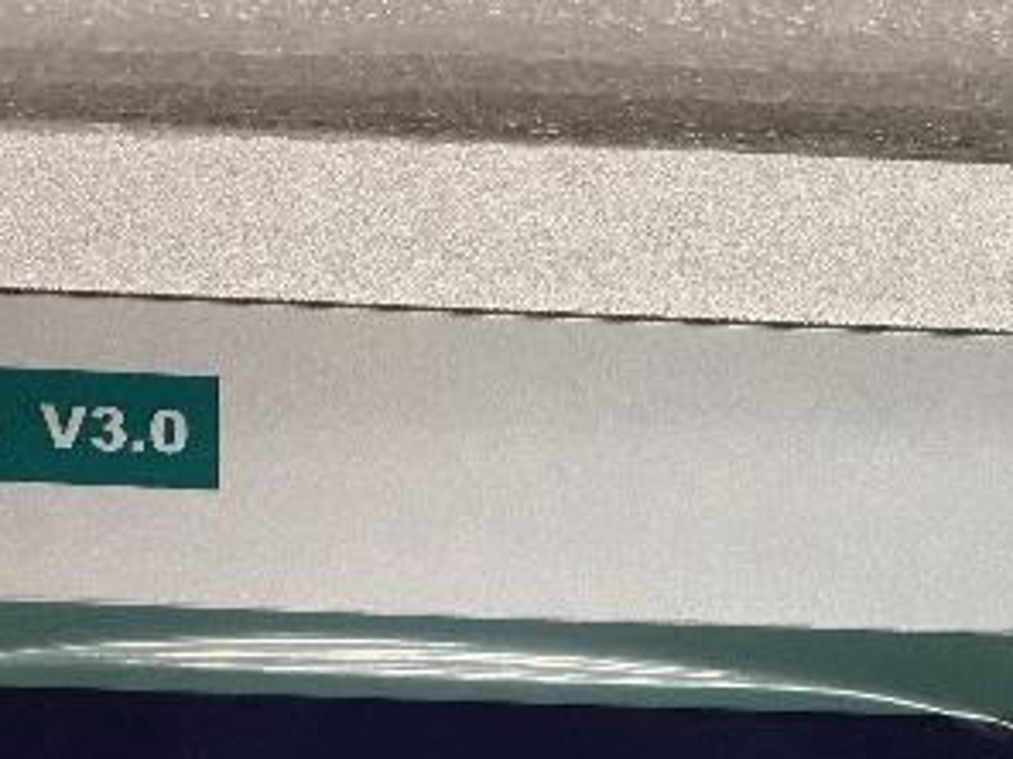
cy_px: 1251
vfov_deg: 13.8
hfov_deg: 19.4
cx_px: 1044
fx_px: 2868
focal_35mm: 98
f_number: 2.2
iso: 32
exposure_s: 1/33
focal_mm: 4.15
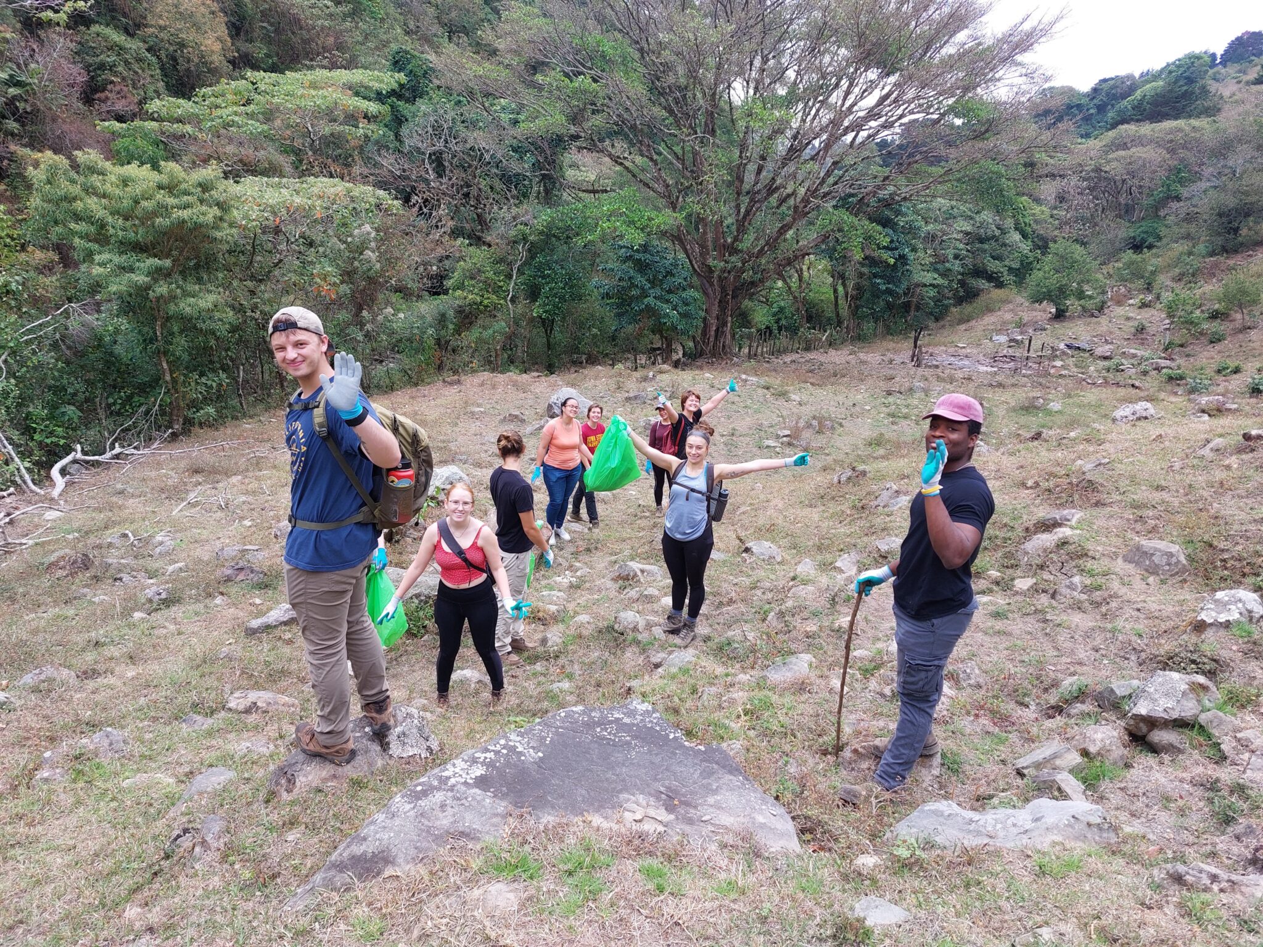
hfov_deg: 71.6
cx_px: 632
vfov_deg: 56.8
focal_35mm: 24
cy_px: 474
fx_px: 876
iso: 32
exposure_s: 1/120
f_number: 1.8
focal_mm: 5.23
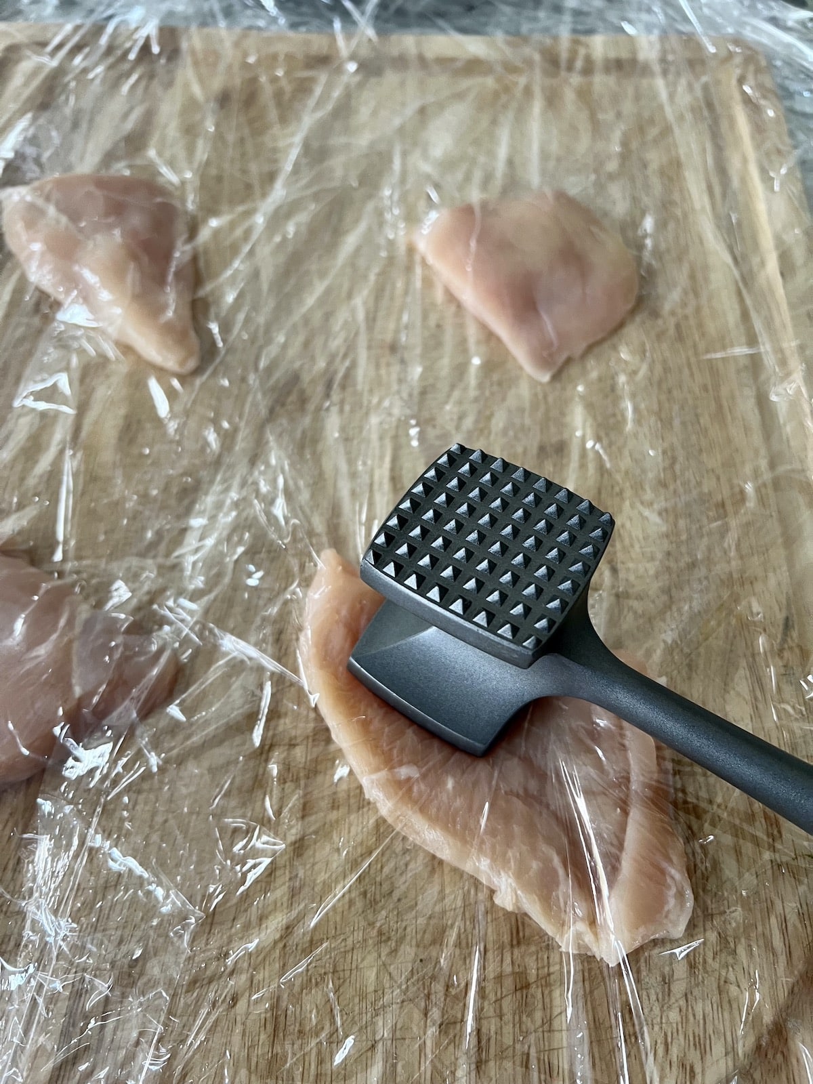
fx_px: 814
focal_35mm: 26
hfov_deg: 53.1
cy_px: 542
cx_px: 406
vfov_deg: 67.3
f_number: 1.5
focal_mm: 5.7
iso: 160
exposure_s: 1/60
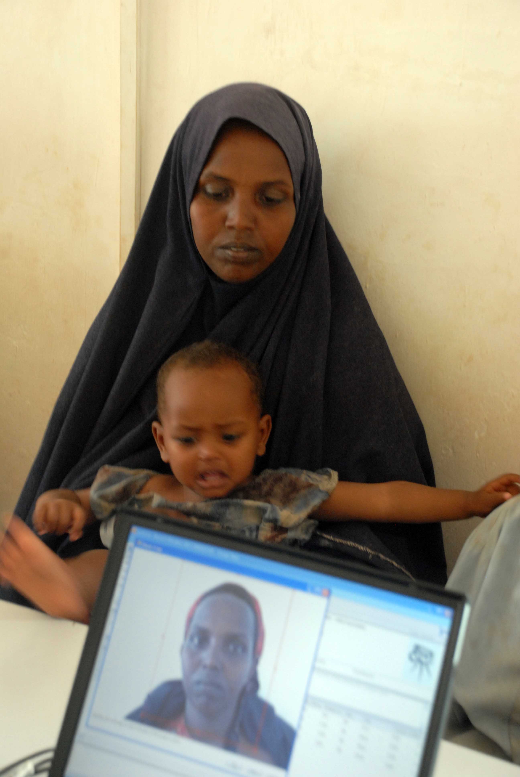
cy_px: 388
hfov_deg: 18.2
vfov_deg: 27.0
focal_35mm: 75
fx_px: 1620
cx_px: 260
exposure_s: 1/15
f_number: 4.8
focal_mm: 50
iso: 640
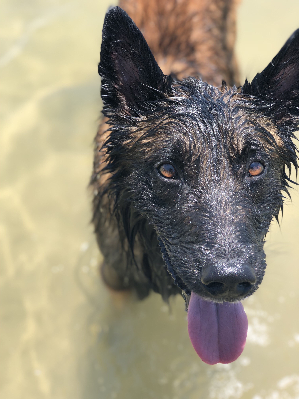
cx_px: 150
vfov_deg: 33.8
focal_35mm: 57
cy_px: 200
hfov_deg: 25.7
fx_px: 656
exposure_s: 1/258
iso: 20
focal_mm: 6.6
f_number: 2.8
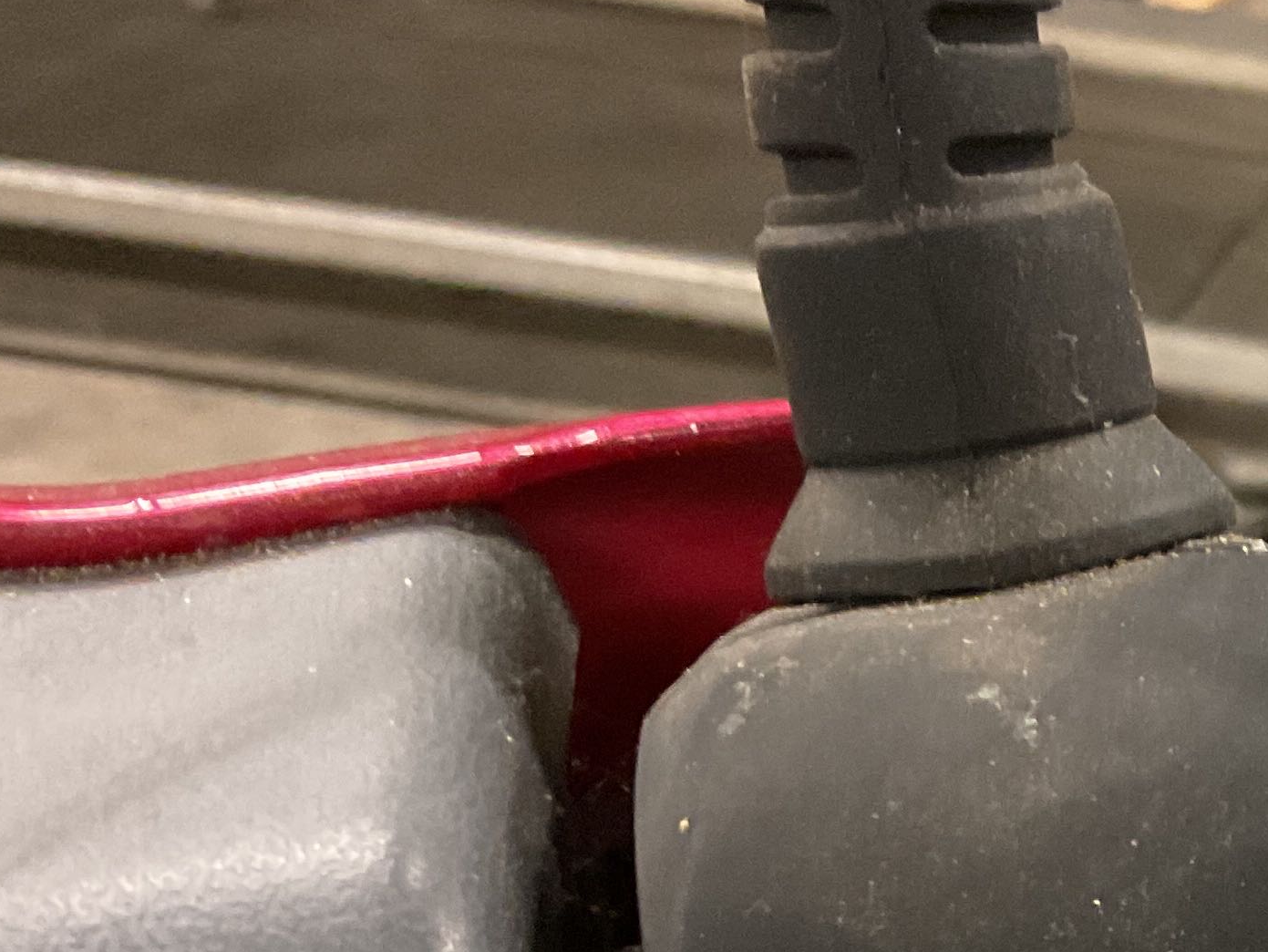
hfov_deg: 21.4
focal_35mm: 84
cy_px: 1143
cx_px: 1578
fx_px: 3078
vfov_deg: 16.8
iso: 320
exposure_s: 1/33
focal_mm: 3
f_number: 1.8
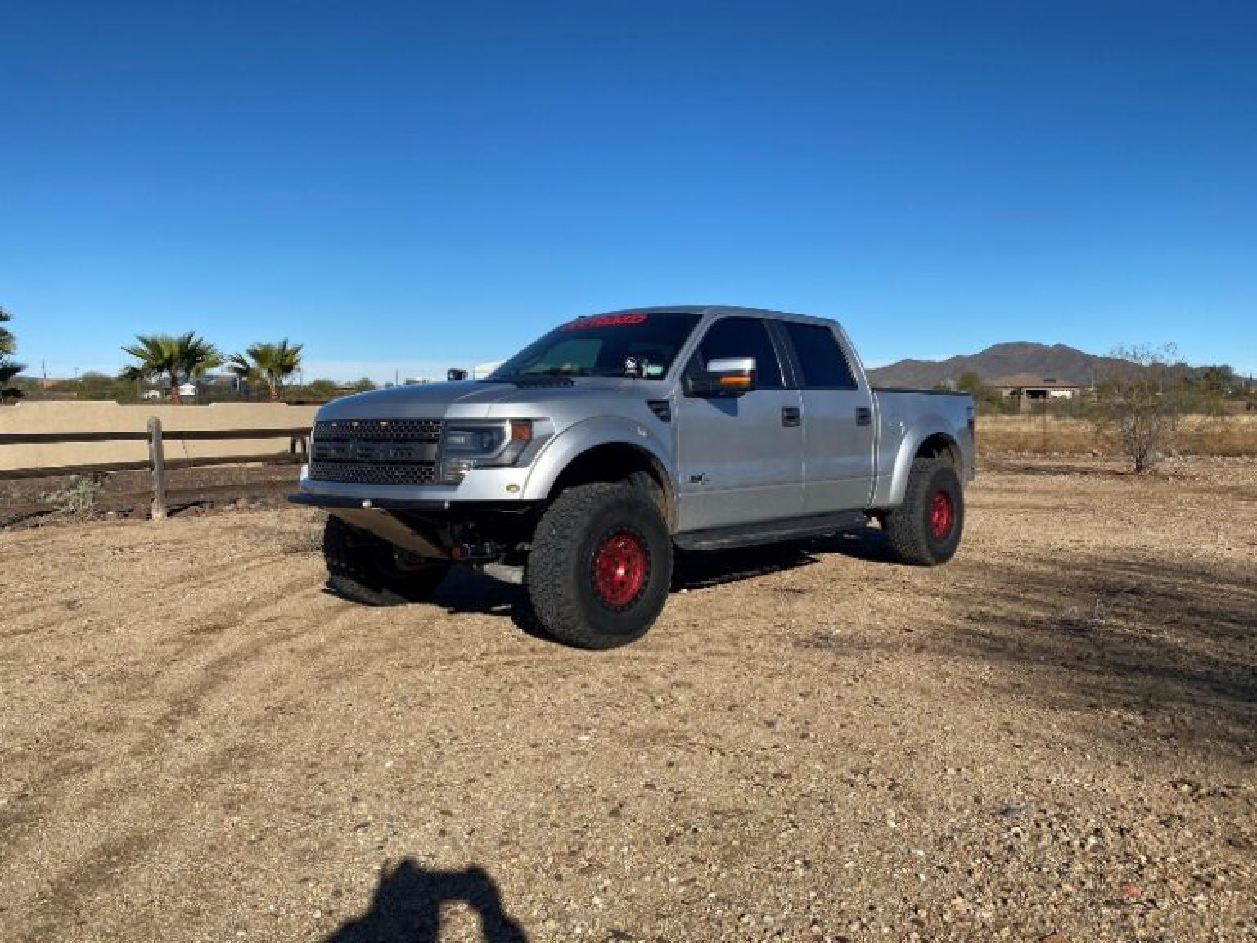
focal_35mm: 26
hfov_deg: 67.3
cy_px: 472
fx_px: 944
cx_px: 628
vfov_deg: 53.1
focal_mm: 4.25
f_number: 1.8
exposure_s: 1/4115
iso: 32
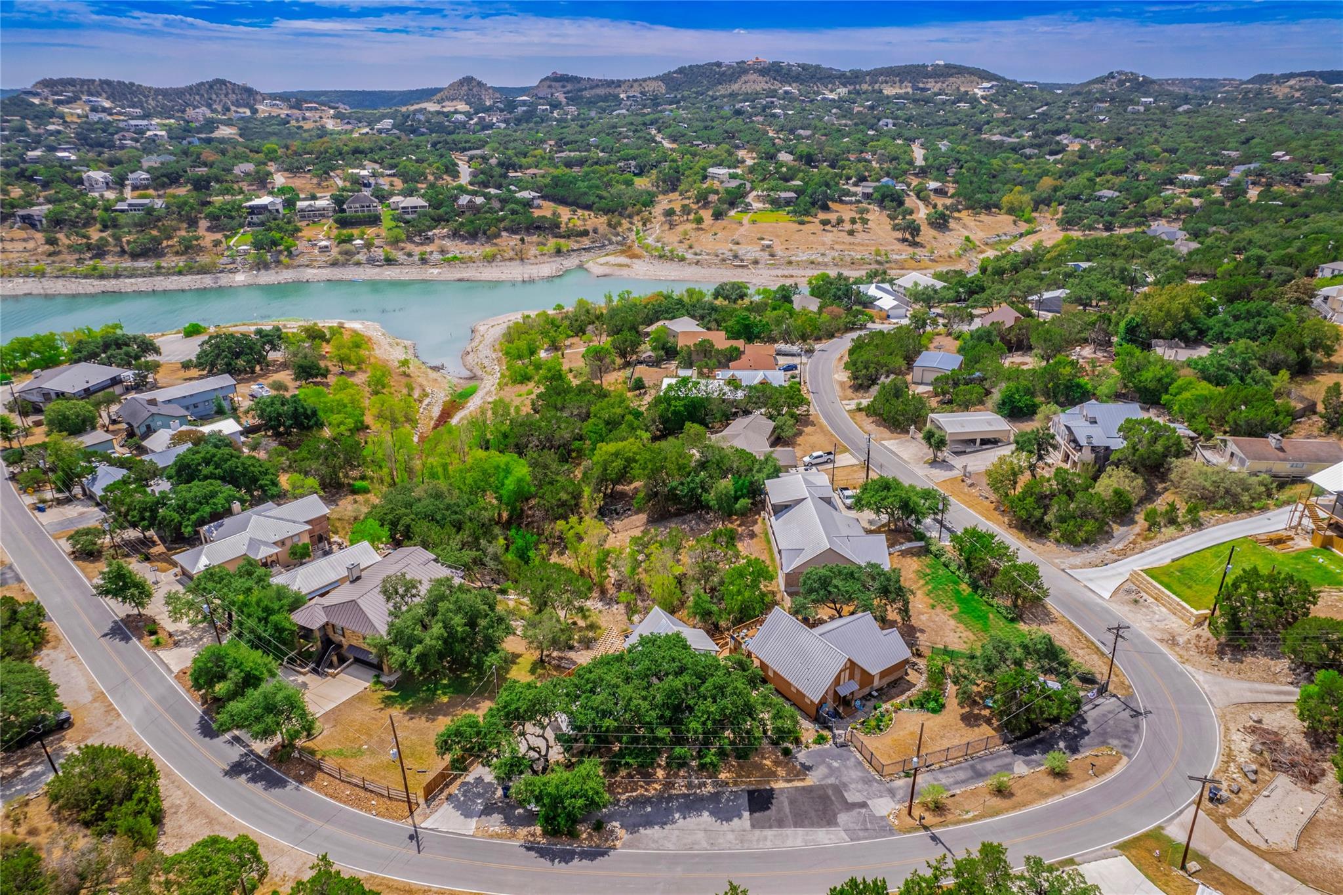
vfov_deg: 57.2
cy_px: 448
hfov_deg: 78.6
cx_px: 672
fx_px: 820
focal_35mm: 22
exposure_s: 1/2500
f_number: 2.8
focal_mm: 8.38
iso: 140
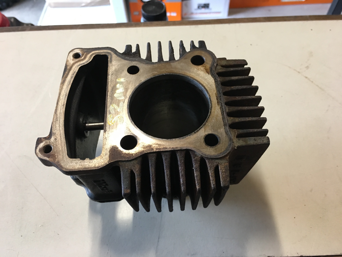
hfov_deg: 61.7
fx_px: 287
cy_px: 128
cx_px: 171
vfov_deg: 48.2
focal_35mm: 29
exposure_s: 1/33
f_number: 2.2
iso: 160
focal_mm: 4.15
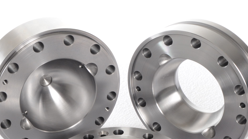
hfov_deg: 24.7
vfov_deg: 13.9
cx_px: 131
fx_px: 565
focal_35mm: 86
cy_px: 126
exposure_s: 1/200
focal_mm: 32
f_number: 10
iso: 400
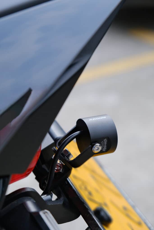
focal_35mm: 61
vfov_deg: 32.9
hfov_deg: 22.3
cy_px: 115
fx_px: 391
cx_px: 77
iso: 320
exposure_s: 1/500
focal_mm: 40.7
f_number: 4
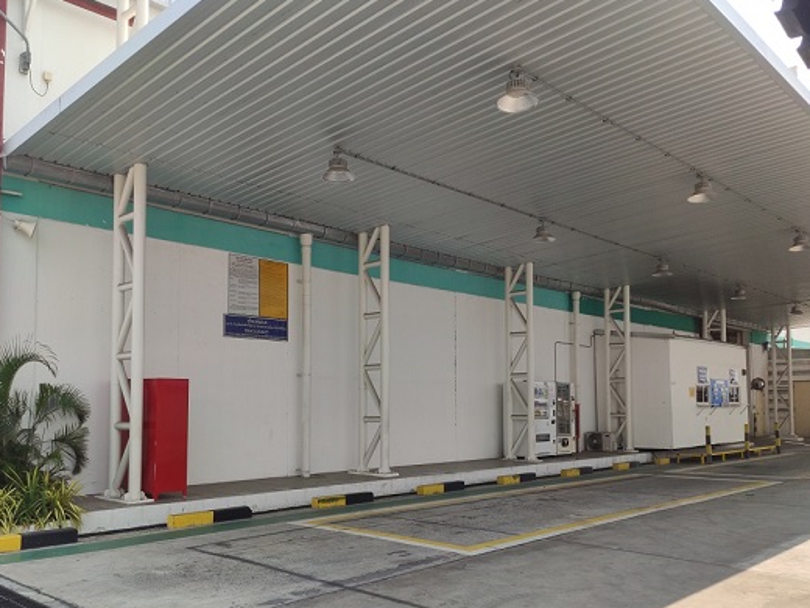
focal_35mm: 32
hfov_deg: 56.8
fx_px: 749
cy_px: 365
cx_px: 383
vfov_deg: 43.9
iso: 112
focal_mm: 4.77
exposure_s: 1/856
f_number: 1.75
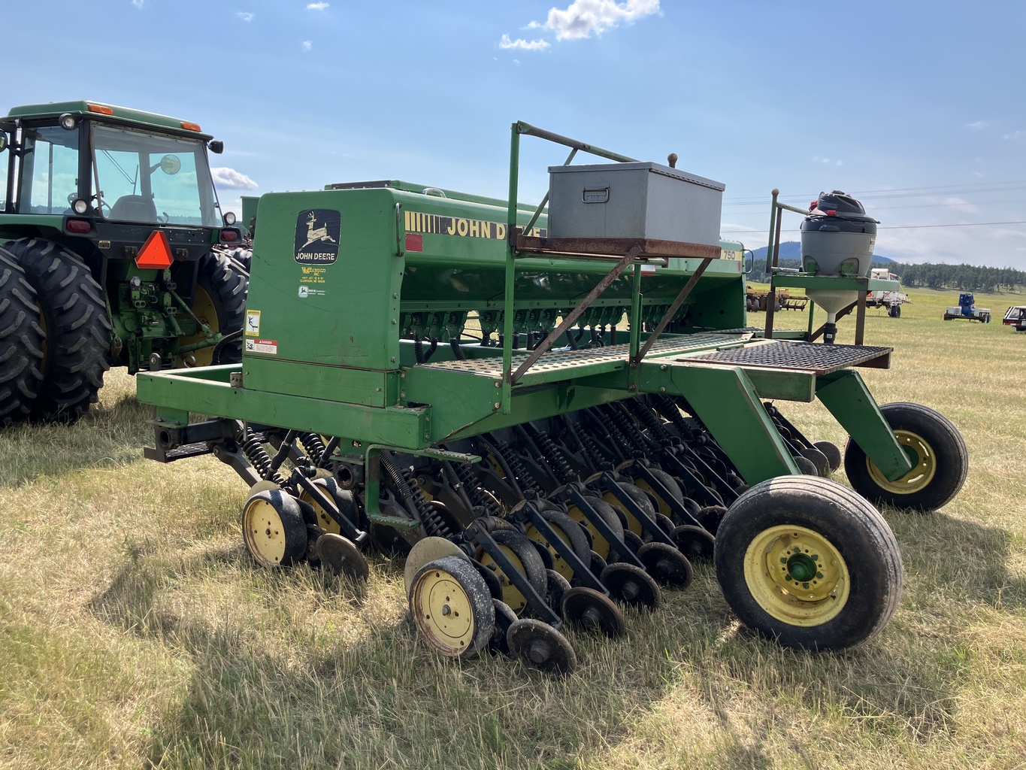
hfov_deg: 63.4
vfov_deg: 49.8
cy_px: 385
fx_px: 830
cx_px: 513
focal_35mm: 28
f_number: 1.8
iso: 32
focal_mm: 3.99
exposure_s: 1/1473
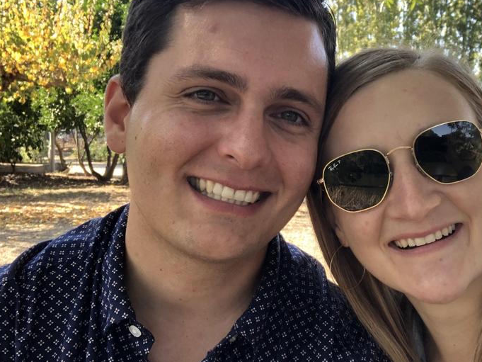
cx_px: 325
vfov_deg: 30.9
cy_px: 190
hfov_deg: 39.9
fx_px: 655
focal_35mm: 47
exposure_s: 1/120
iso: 64
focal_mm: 2.87
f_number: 2.2
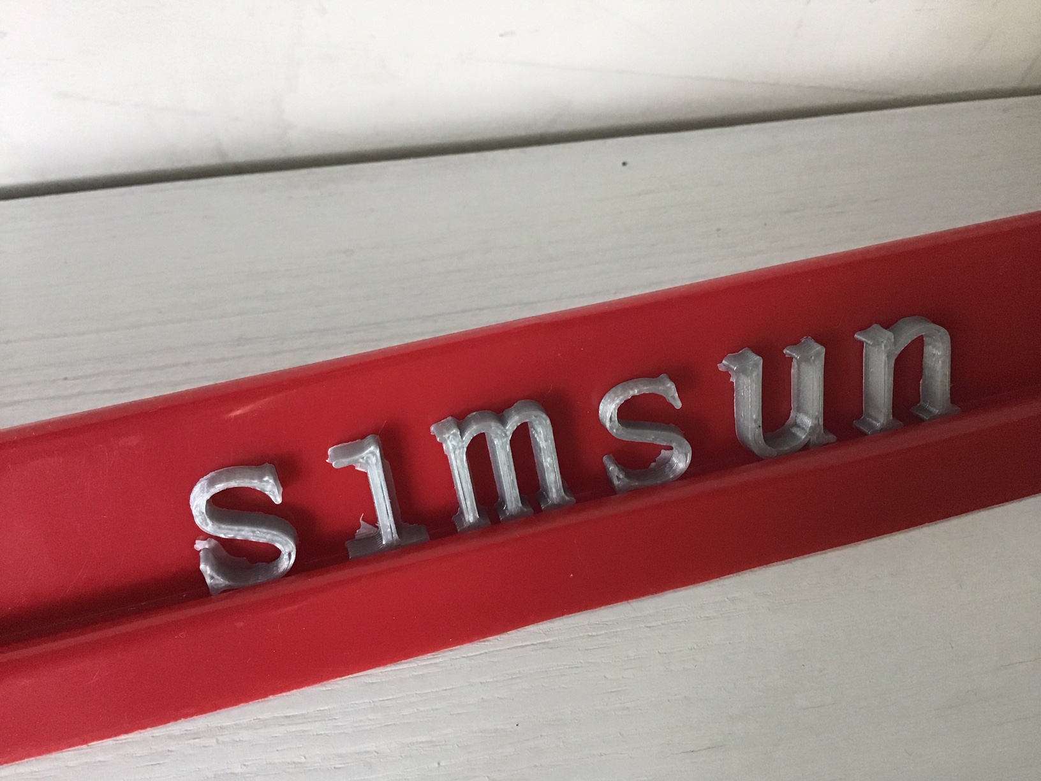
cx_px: 520
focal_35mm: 31
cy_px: 390
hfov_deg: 58.4
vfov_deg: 45.4
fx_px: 932
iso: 200
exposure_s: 1/33
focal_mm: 3.3
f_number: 2.4
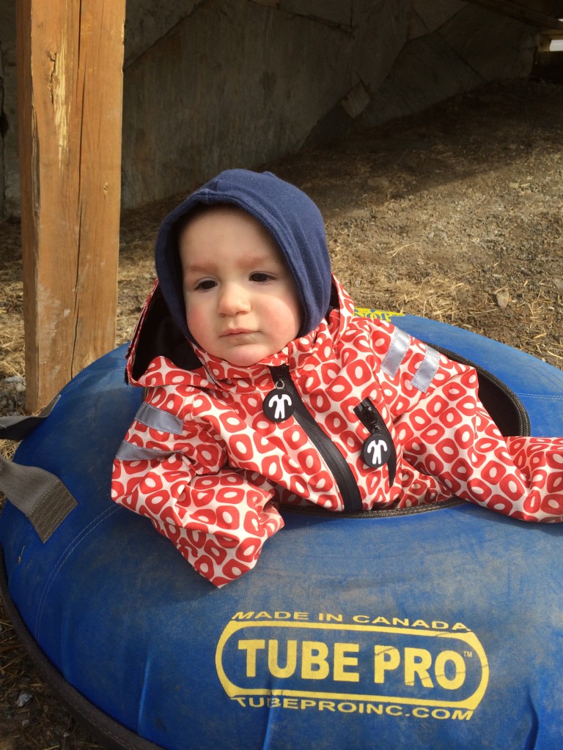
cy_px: 375
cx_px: 282
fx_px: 651
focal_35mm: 30
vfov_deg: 60.0
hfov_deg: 46.8
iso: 32
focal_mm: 4.12
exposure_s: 1/855
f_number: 2.2
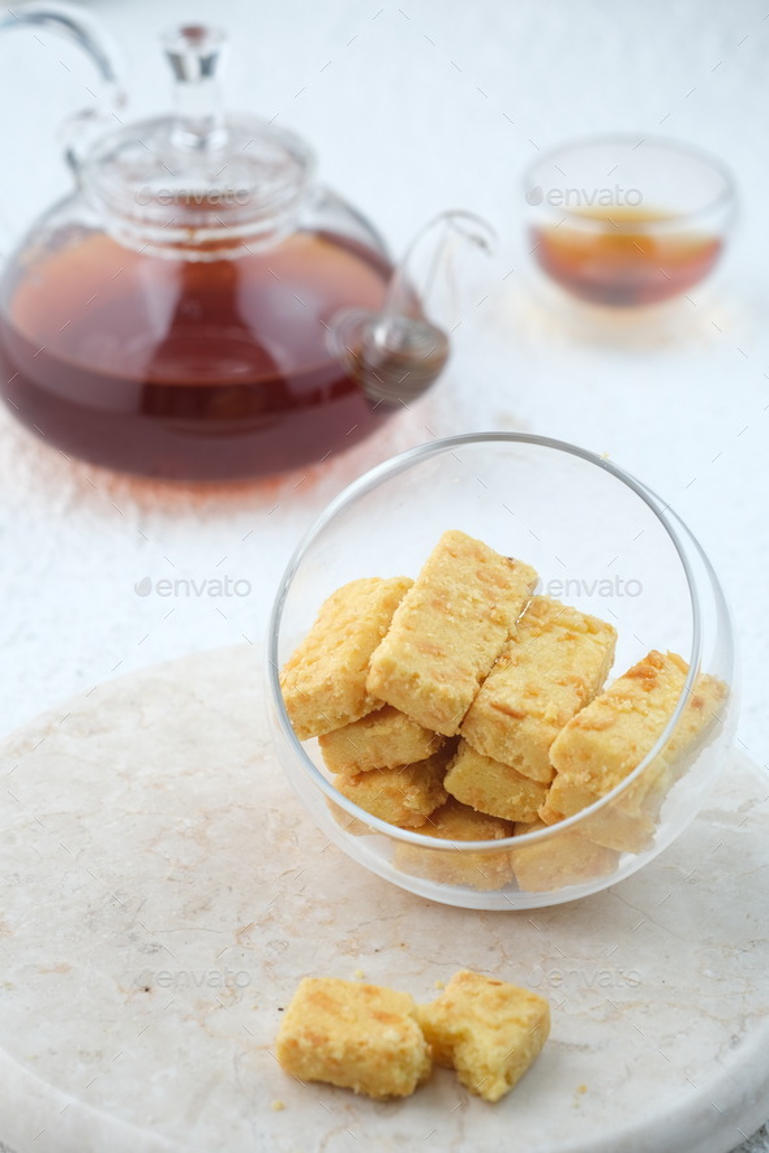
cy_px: 576
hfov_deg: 15.2
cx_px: 384
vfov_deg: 22.6
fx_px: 2884
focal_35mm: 90
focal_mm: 60
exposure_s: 1/125
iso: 160
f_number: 5.6
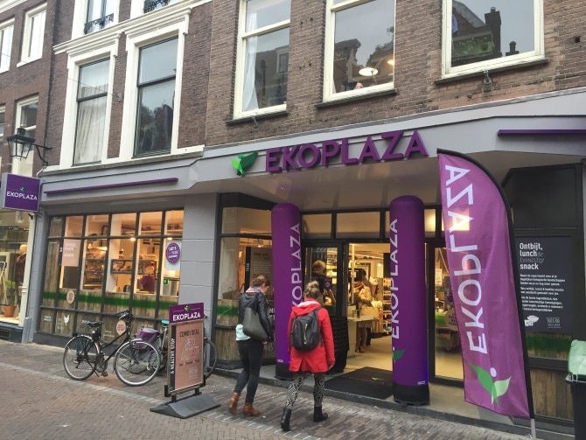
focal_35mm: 29
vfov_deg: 48.3
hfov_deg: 61.6
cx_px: 293
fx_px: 491
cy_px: 220
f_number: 2.2
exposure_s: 1/33
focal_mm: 4.15
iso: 40
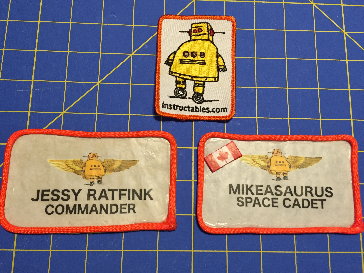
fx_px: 305
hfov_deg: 61.7
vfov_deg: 48.2
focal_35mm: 29
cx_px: 182
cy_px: 136
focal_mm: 4.15
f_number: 2.2
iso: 160
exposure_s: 1/30
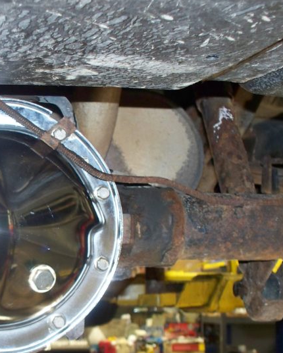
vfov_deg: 28.2
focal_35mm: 67
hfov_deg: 22.1
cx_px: 13
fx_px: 701
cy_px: 229
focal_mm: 7.54
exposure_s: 1/30
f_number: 2.8
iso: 200
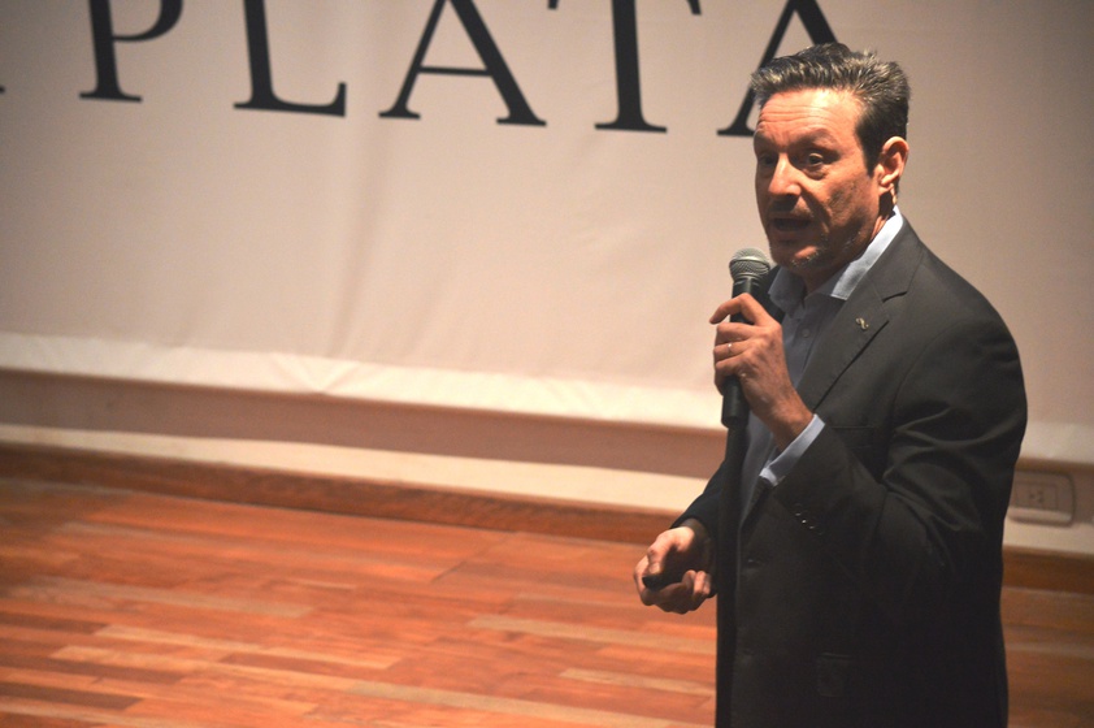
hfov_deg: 13.4
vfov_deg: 9.0
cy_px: 364
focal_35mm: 153
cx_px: 547
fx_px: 4646
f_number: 4.8
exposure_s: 1/125
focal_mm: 102
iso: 2500
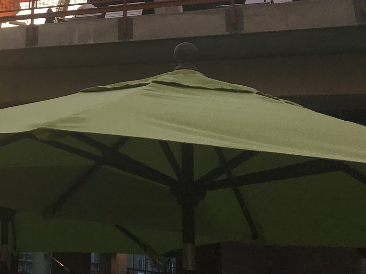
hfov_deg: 23.6
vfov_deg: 18.7
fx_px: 782
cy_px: -64
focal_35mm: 74
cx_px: -92
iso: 20
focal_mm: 3.99
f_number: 1.8
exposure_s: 1/1570
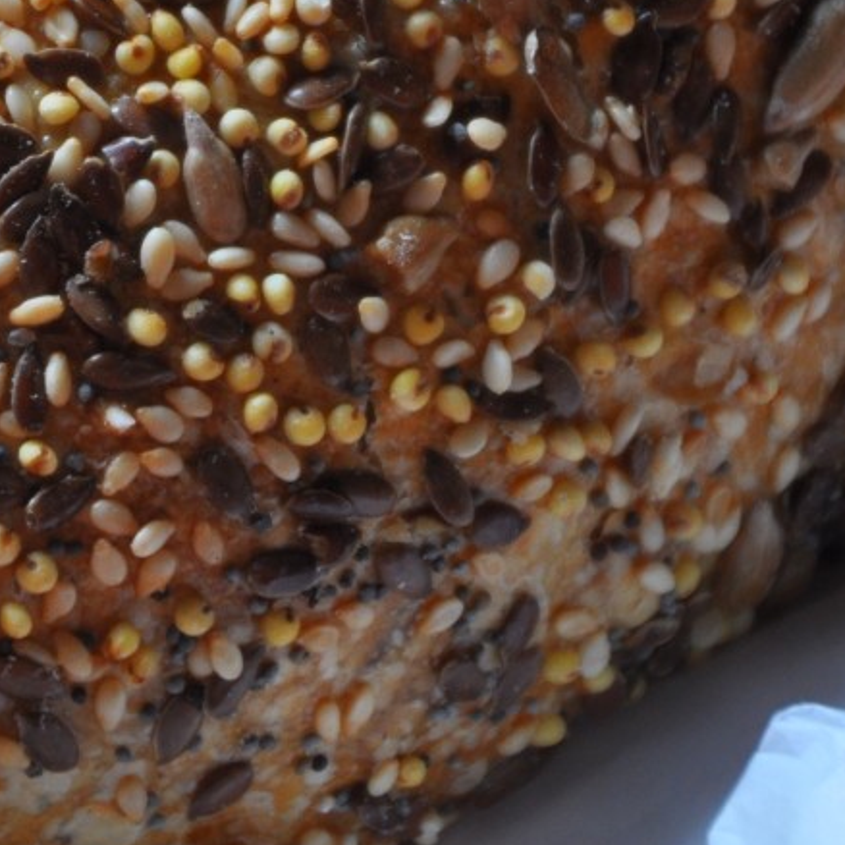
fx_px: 13781
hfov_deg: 3.5
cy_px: -15
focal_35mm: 499
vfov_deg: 3.5
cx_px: 4
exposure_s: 1/13
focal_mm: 110
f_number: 6
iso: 400
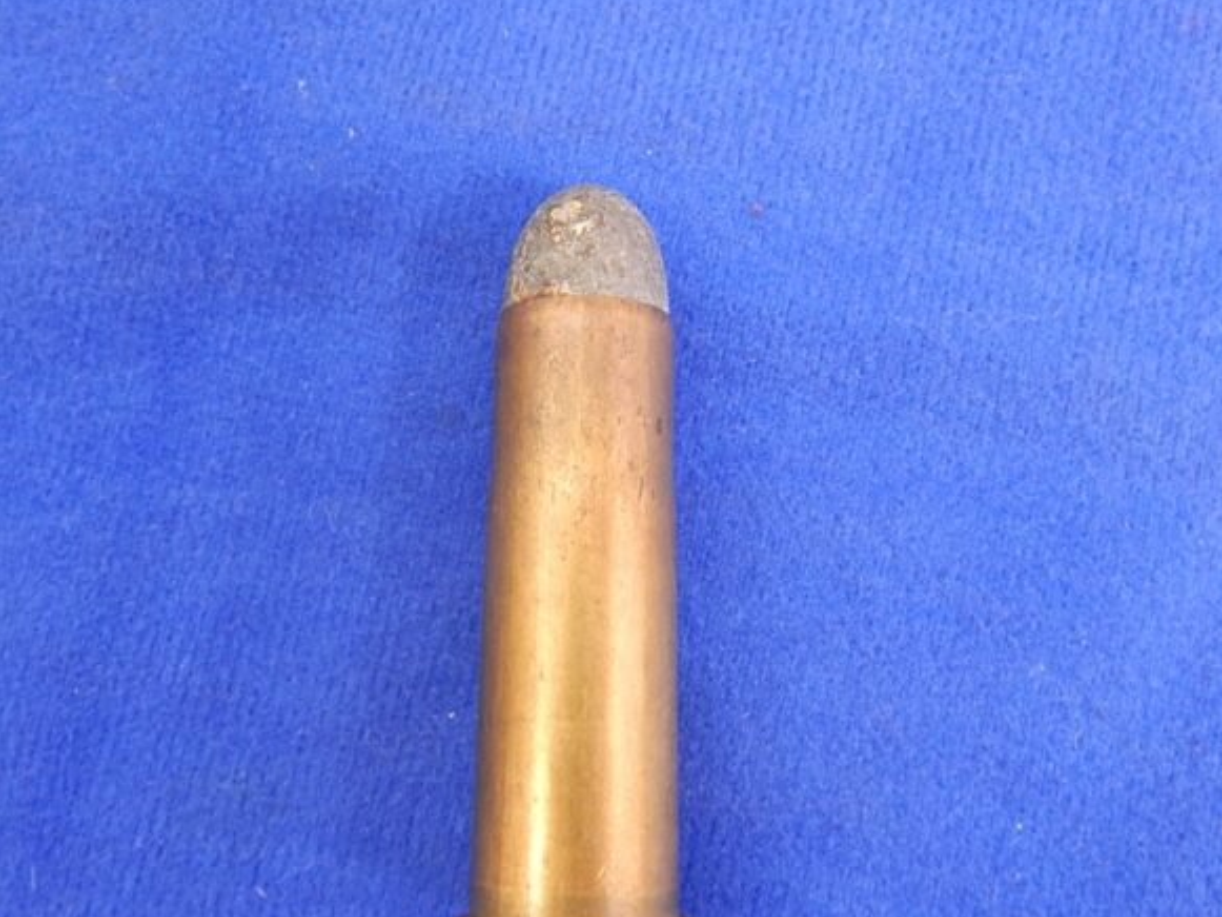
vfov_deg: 35.1
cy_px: 496
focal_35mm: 41
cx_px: 604
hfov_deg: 45.8
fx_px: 1448
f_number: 3.2
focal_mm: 5.6
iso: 450
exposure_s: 1/8
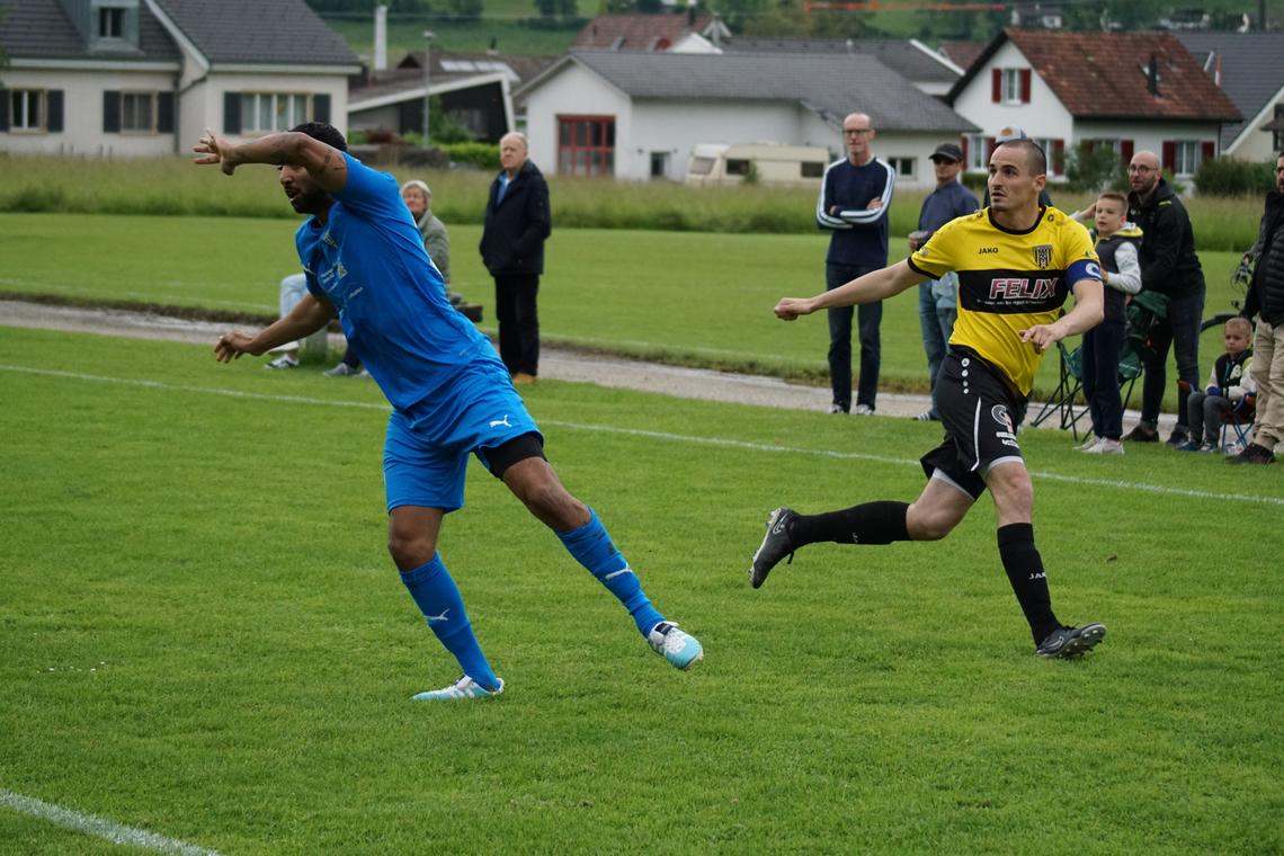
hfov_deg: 18.2
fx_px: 4012
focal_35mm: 112
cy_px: 428
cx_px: 642
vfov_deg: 12.2
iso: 1250
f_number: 4.5
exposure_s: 1/2000
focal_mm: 75
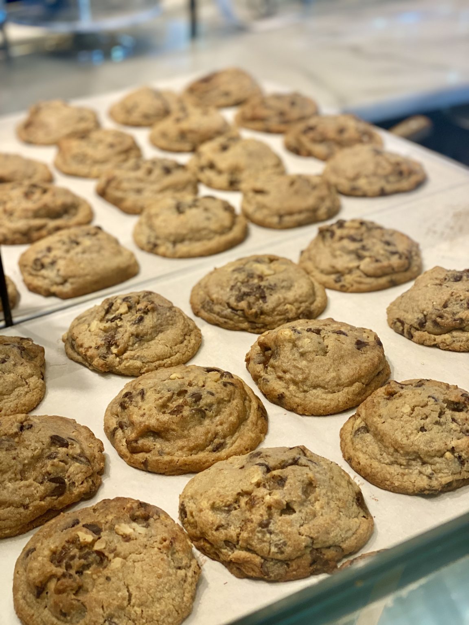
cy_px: 312
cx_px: 234
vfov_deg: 36.8
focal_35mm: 52
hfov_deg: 28.0
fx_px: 939
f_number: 2
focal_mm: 6
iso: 125
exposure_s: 1/120
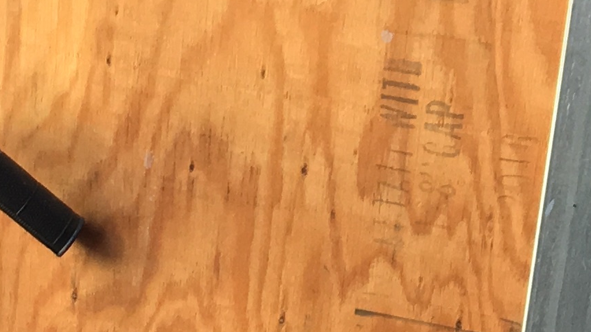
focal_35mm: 148
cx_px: 205
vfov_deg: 7.2
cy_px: 1022
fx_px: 2319
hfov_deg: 14.5
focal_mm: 4.15
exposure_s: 1/60
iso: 32
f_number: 2.2
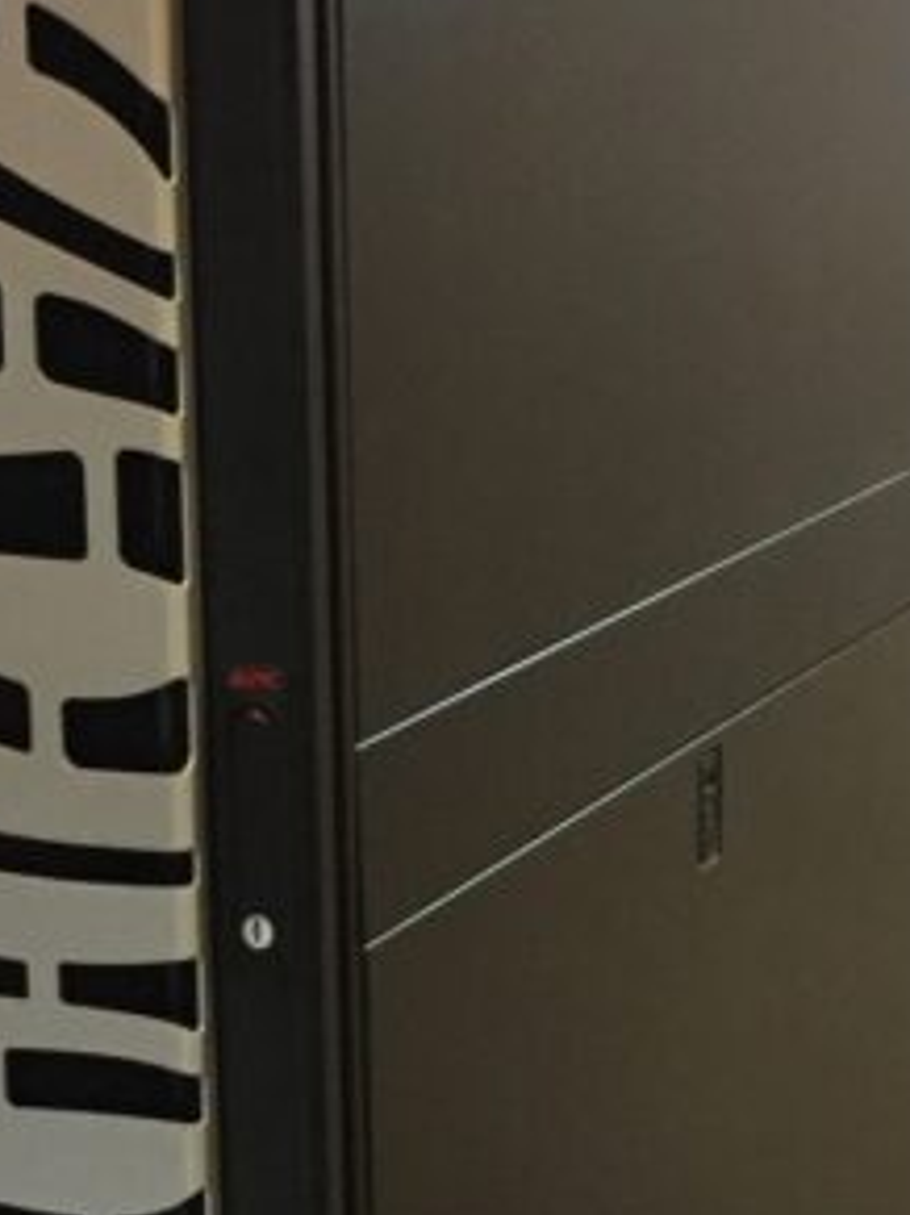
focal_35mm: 102
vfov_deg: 19.3
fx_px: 3578
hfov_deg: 14.4
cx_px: 221
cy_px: 664
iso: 250
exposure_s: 1/25
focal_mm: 4.15
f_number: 2.2
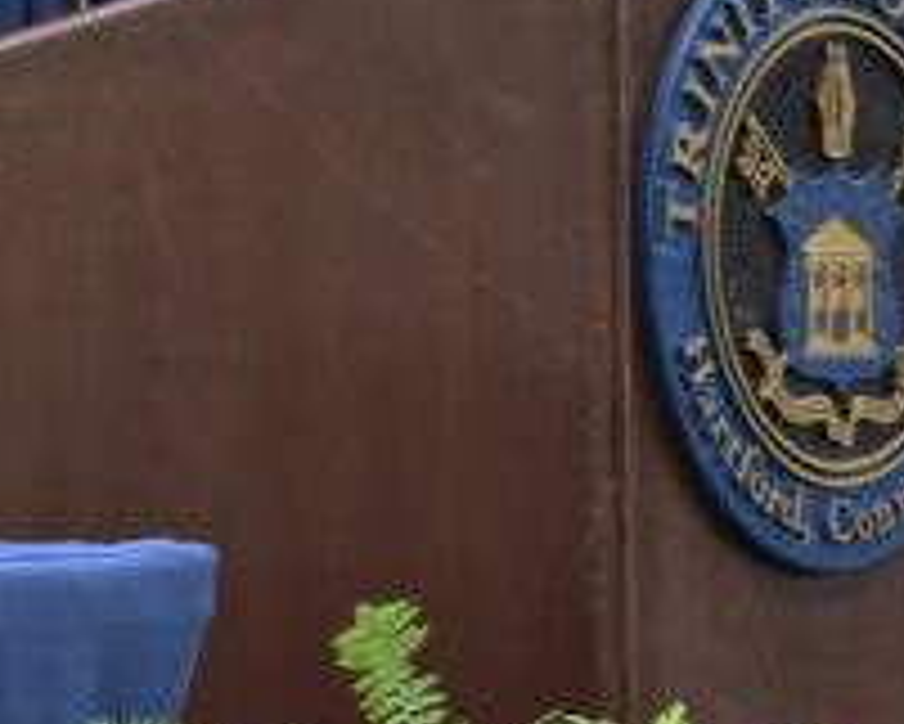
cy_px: -175
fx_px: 15338
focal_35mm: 573
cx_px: -148
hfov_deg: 3.4
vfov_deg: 2.7
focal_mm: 160
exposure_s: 1/160
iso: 500
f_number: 8
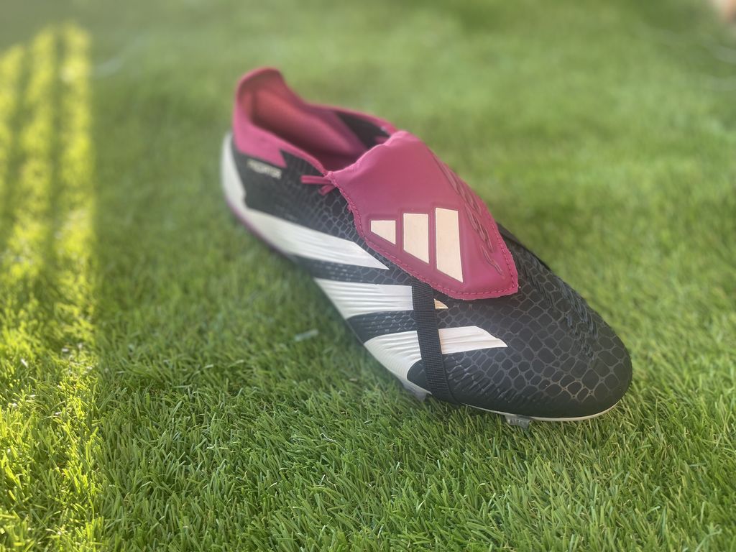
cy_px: 276
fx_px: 553
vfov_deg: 53.1
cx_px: 368
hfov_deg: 67.3
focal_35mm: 26
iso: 50
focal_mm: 4.2
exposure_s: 1/121
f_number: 1.6
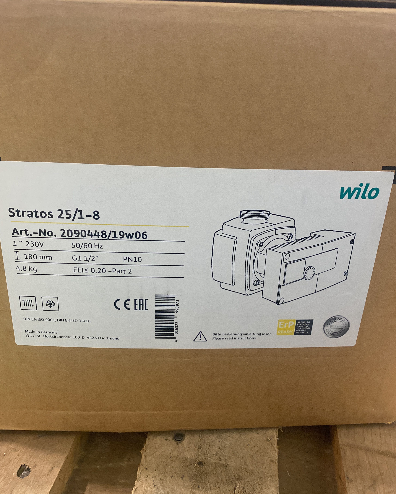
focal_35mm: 28
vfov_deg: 62.1
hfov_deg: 51.5
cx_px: 194
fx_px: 410
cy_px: 223
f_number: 1.8
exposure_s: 1/50
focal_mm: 4.25
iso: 500
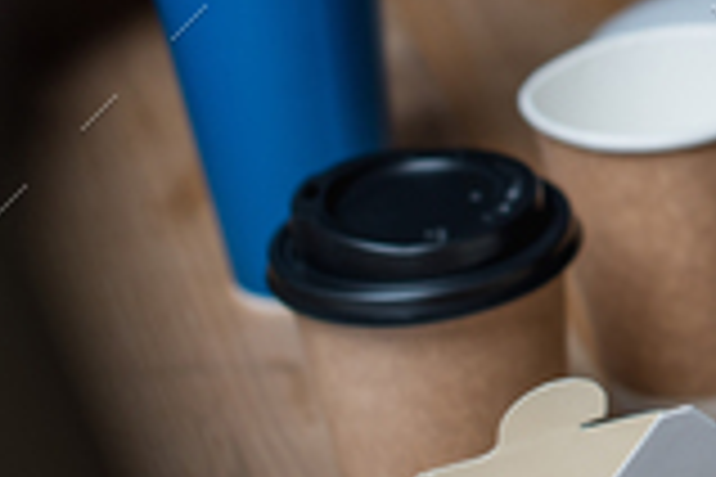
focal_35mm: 185
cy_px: -36
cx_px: 1112
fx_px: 3679
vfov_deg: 7.4
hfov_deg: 10.7
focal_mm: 50
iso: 80
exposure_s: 1/200
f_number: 4
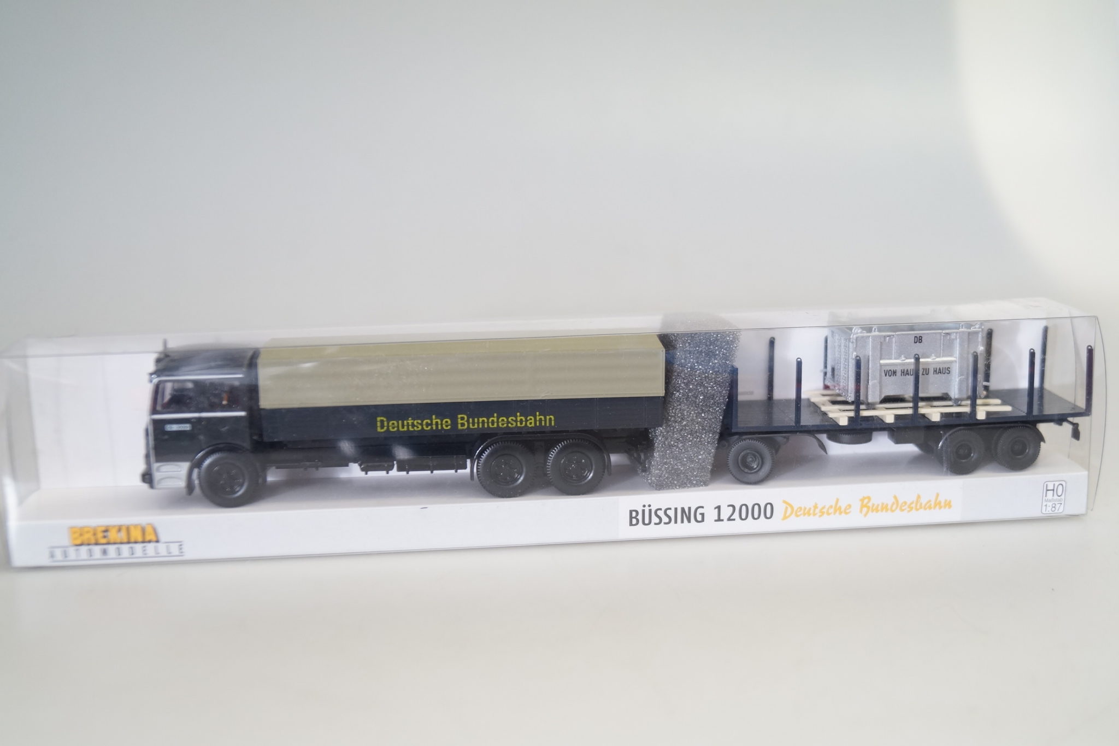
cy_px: 373
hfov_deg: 46.4
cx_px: 560
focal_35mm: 42
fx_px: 1305
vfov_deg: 31.9
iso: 500
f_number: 4.5
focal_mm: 28
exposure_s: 1/160
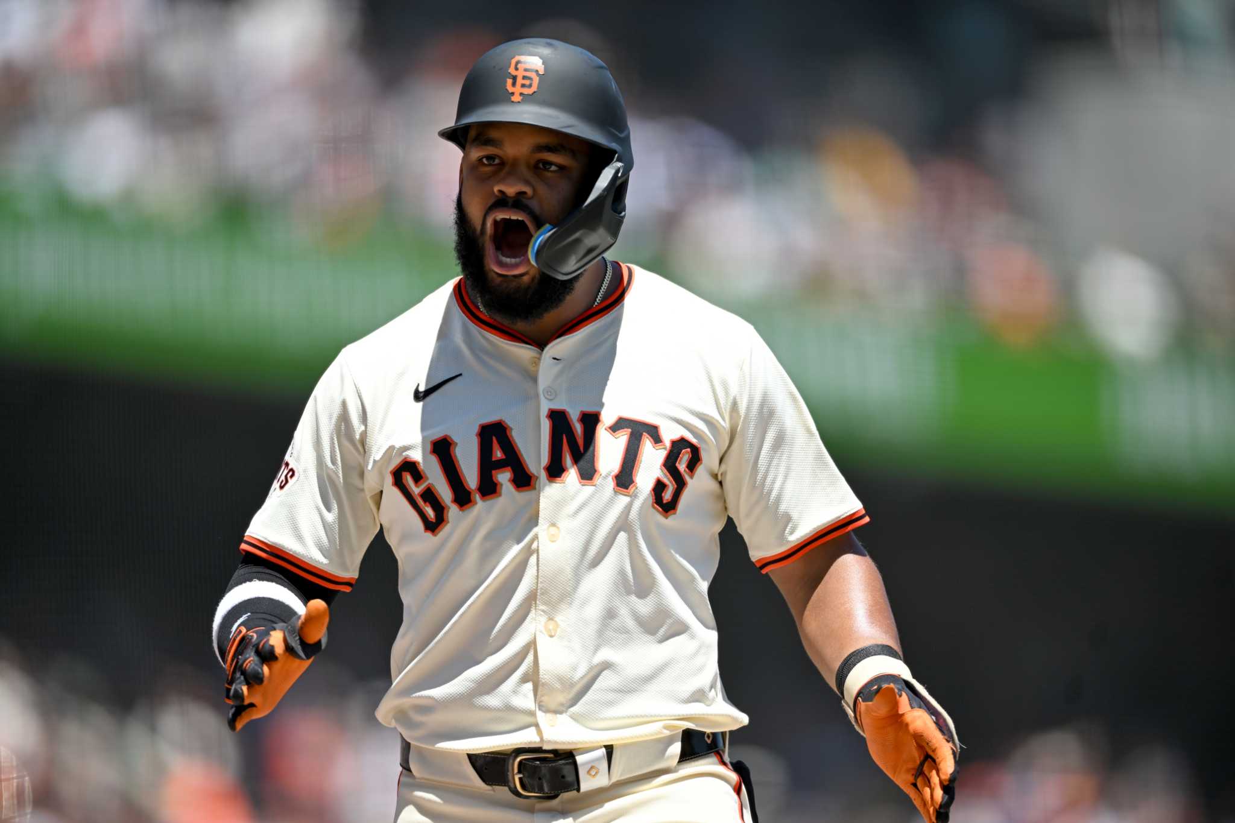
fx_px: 13720
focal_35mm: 400
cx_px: 618
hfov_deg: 5.2
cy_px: 412
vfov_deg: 3.4
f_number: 2.8
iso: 200
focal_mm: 400
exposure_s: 1/2500
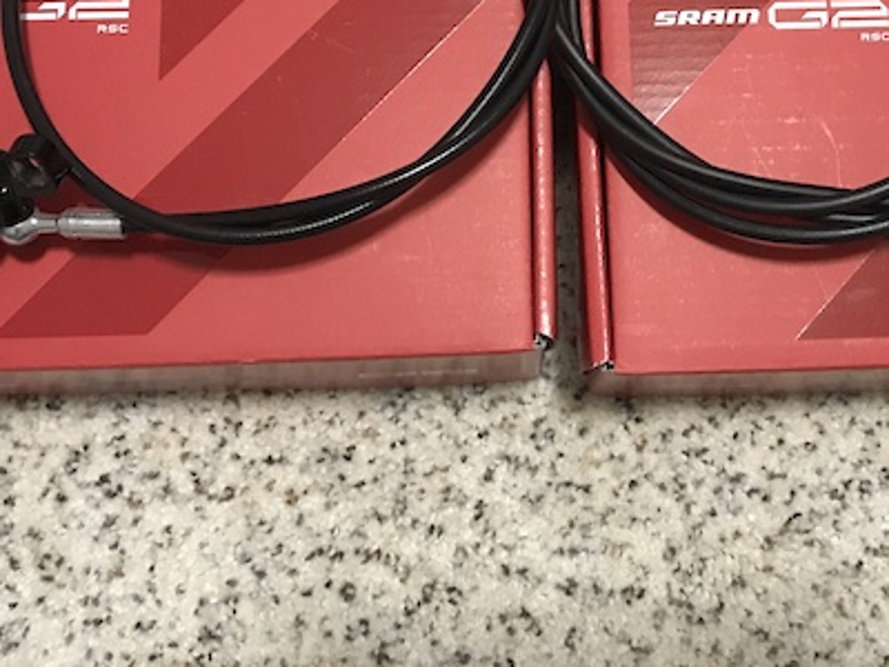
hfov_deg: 34.1
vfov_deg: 25.3
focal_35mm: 56
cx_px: 587
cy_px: 60
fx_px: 1438
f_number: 1.8
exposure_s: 1/9
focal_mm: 3.99
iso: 100
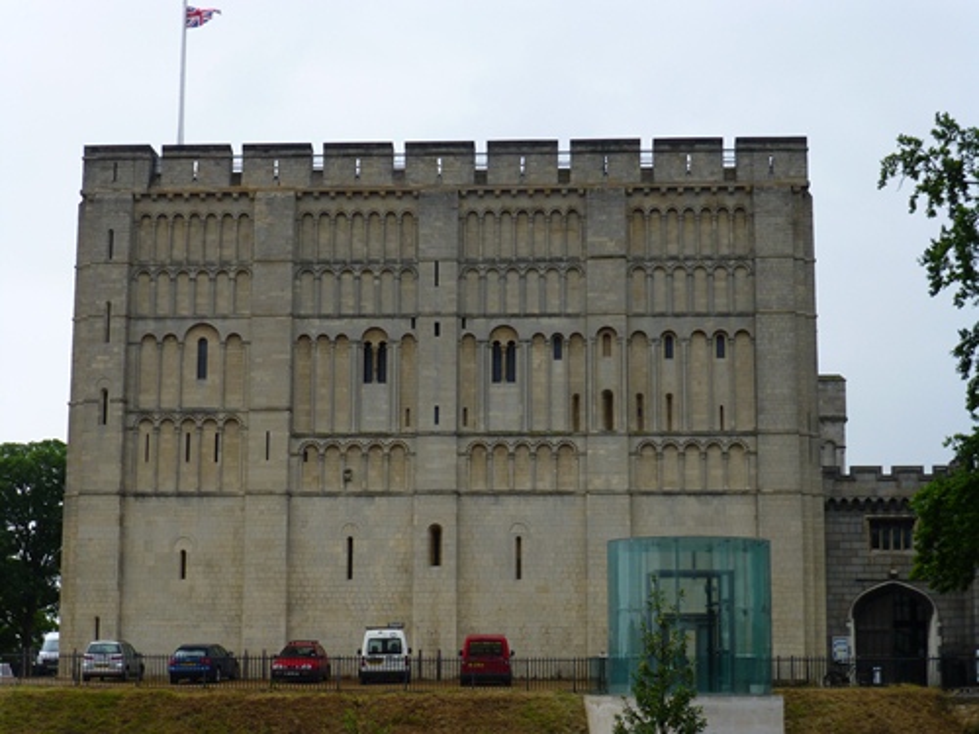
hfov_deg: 31.2
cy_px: 367
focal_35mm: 62
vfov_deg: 23.7
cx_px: 490
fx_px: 1753
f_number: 4.8
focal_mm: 11
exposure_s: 1/250
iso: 100
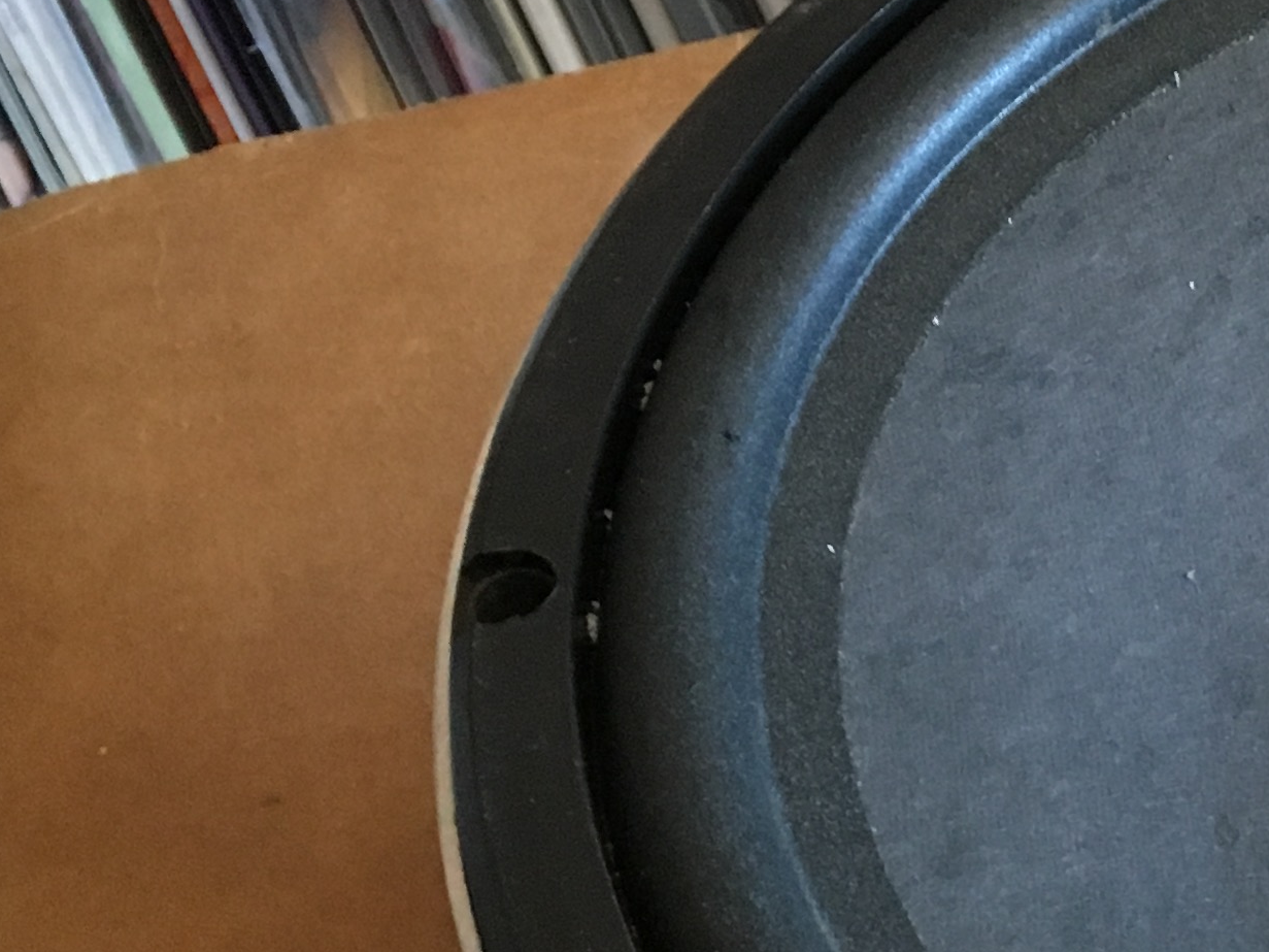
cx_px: 1891
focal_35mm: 95
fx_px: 3482
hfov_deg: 18.4
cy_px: 789
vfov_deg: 15.4
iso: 200
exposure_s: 1/20
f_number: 2.2
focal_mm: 4.15
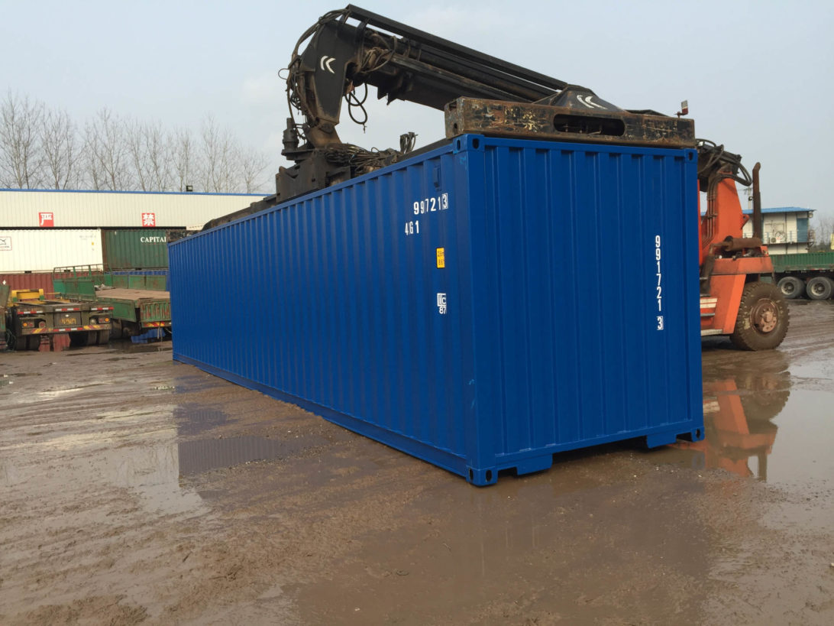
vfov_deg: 48.2
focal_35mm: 29
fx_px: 699
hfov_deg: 61.7
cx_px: 417
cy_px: 313
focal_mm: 4.15
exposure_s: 1/1364
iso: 32
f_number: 2.2
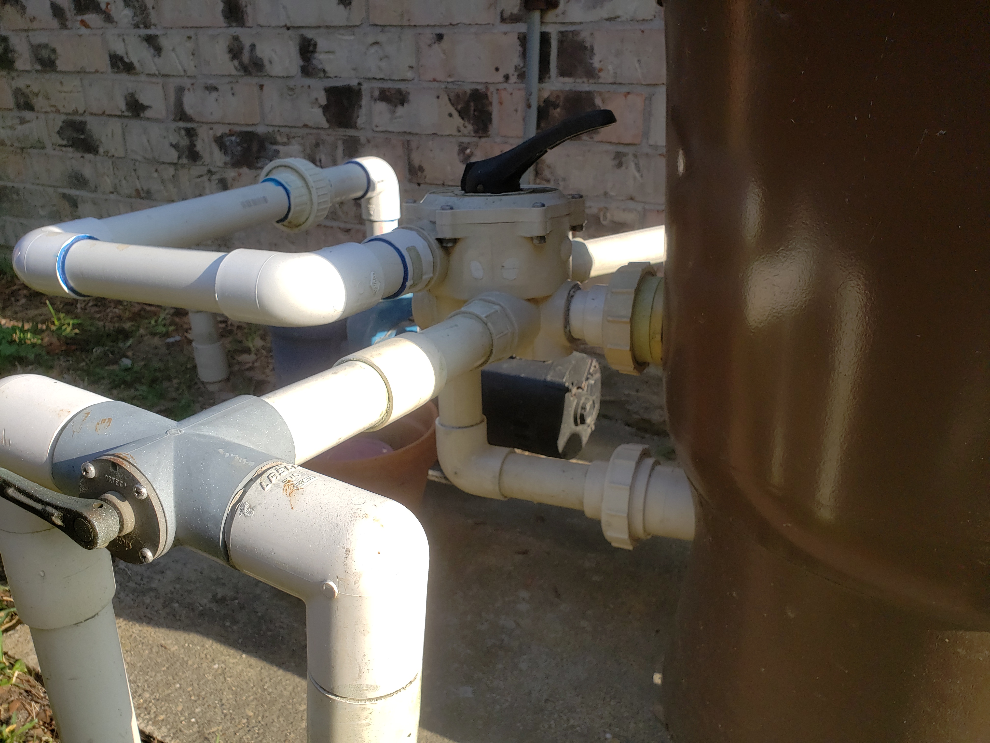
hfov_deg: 67.3
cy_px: 372
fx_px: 744
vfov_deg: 53.1
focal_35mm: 26
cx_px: 495
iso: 50
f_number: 2.4
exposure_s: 1/559
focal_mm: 4.3
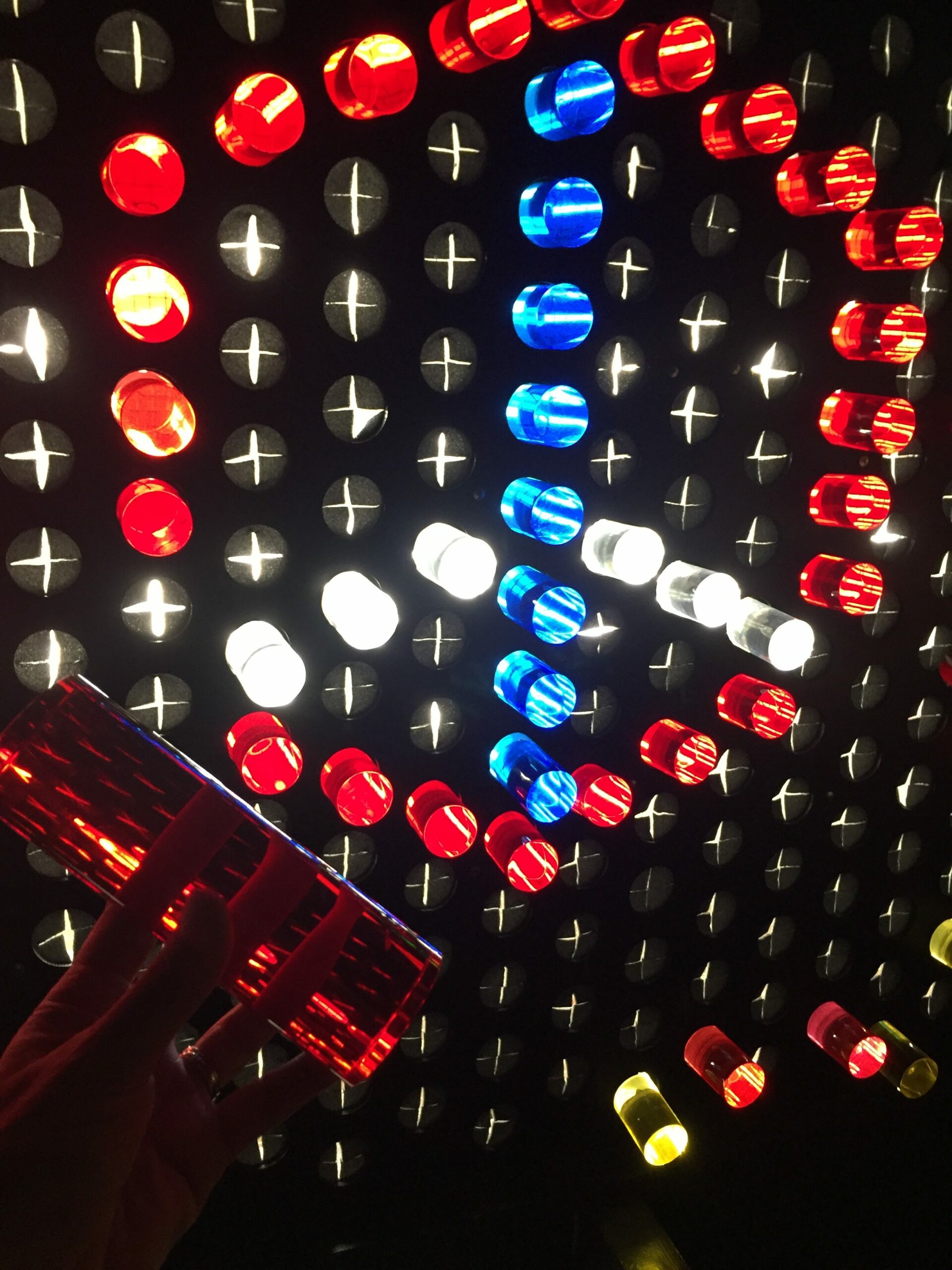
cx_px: 476
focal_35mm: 29
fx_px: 1063
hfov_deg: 48.2
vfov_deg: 61.7
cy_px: 635
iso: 125
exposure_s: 1/30
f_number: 2.2
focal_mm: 4.15
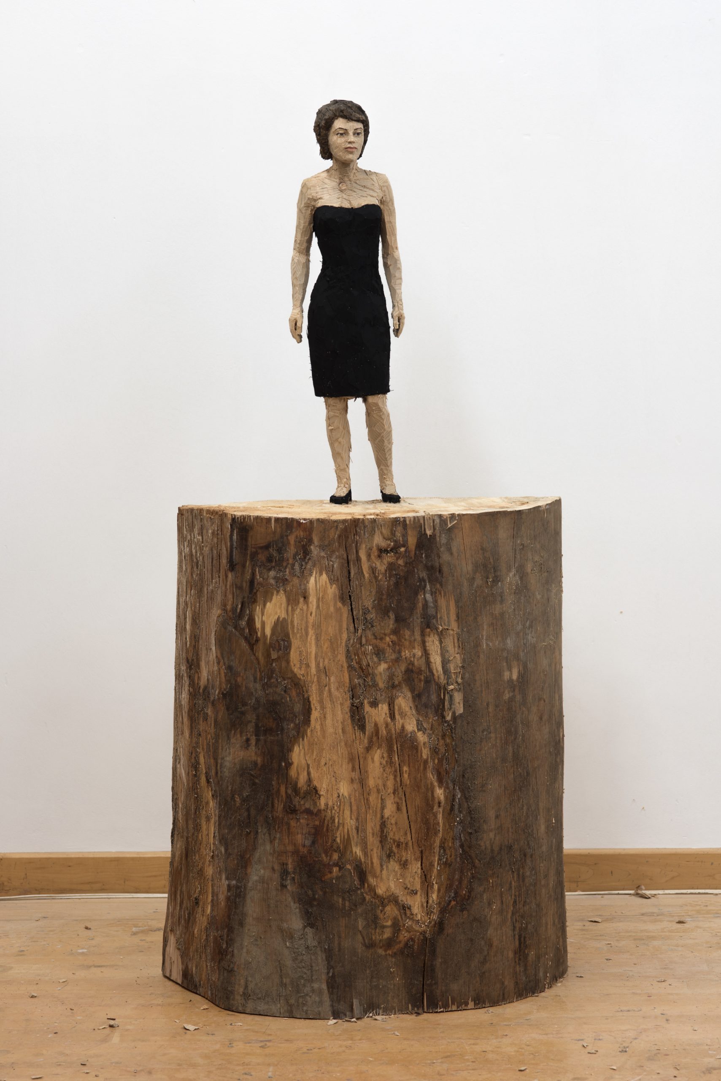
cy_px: 540
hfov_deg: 13.7
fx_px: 3001
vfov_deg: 20.4
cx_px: 360
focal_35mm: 100
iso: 100
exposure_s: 1/8
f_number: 5.6
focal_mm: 100
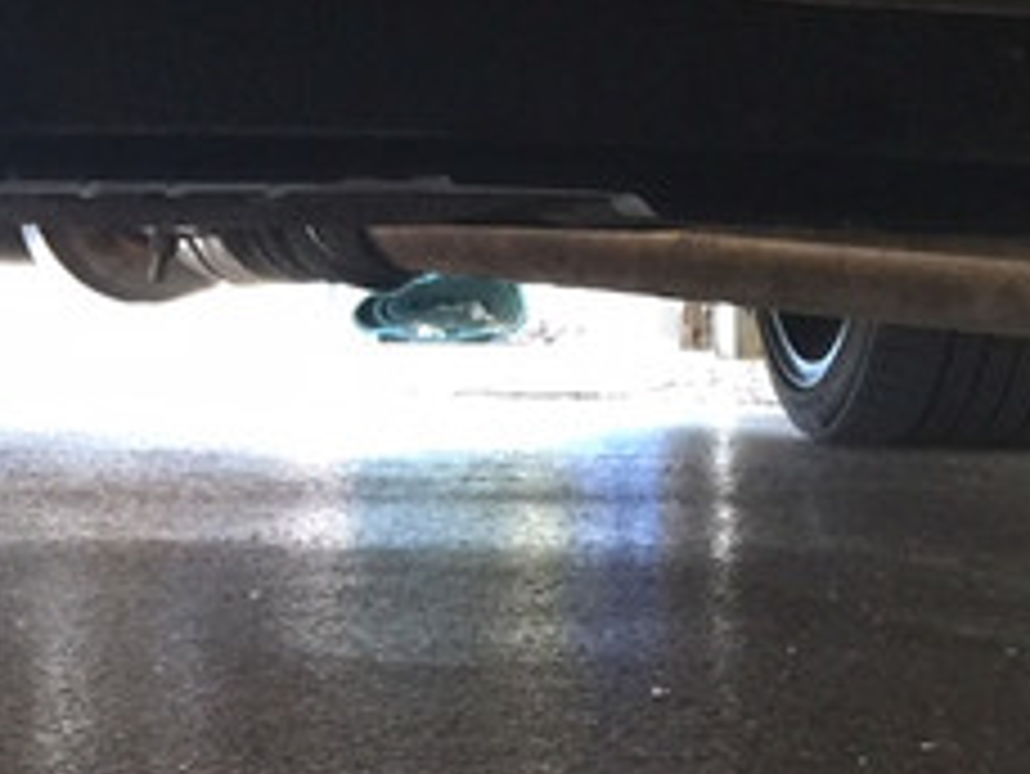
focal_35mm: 135
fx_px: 4019
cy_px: 320
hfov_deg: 13.8
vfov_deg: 11.0
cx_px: -493
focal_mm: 4.15
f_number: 2.2
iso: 80
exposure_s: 1/15
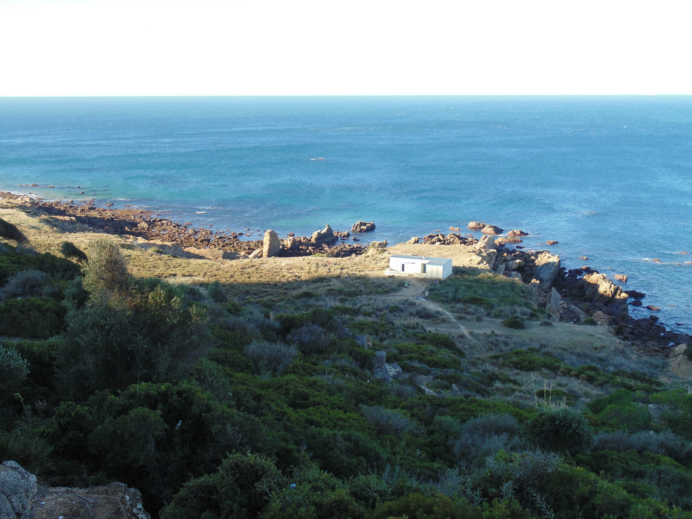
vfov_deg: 35.1
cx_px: 346
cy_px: 260
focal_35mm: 41
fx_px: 820
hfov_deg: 45.8
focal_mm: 7.4
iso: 80
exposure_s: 1/200
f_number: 3.6
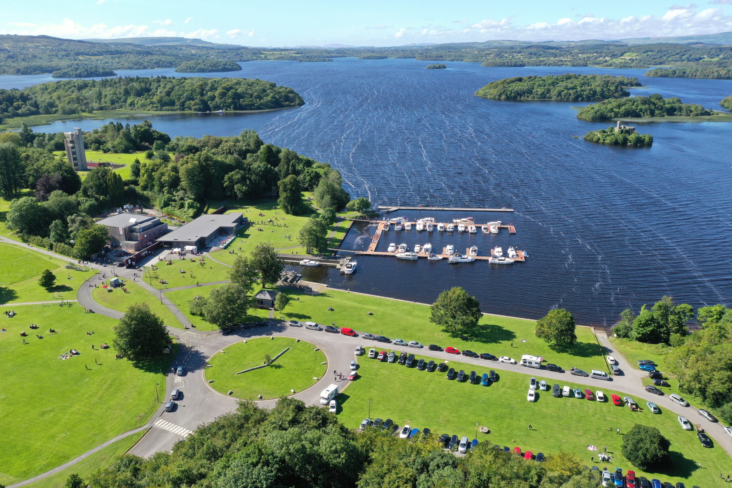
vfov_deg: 46.4
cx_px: 366
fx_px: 569
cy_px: 244
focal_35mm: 28
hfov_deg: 65.5
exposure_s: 1/320
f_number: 5
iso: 100
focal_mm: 10.26
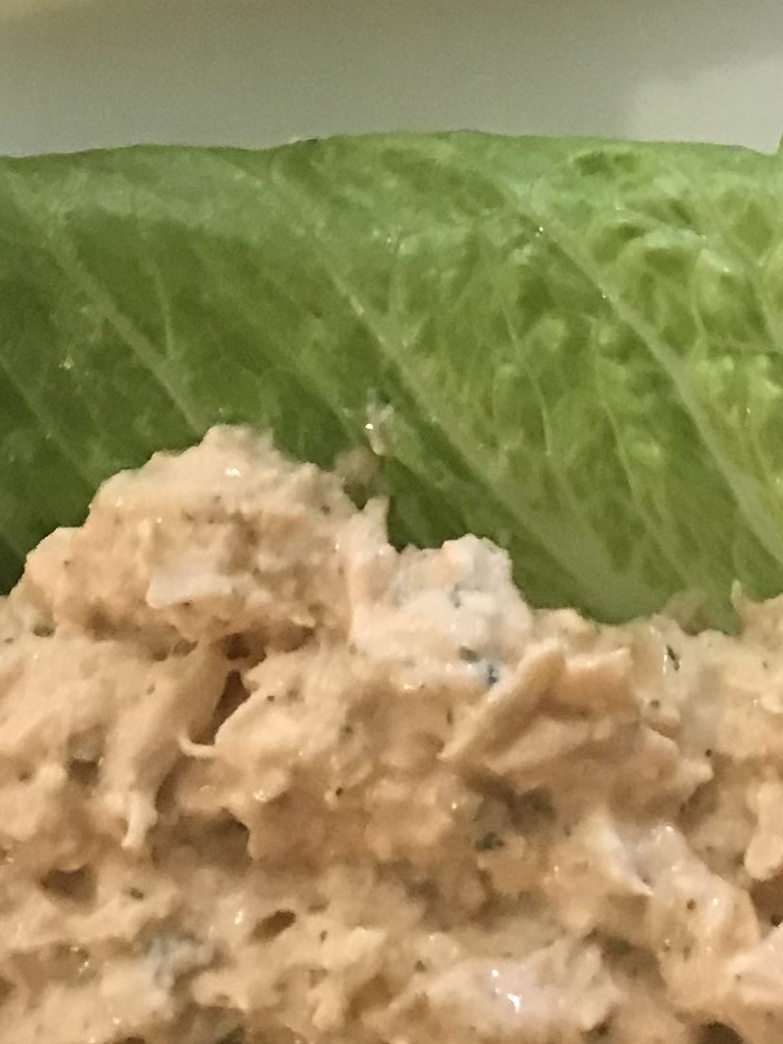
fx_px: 3106
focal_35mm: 103
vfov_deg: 18.5
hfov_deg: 14.3
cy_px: -54
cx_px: 599
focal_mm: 3.99
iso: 100
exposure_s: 1/13
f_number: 1.8
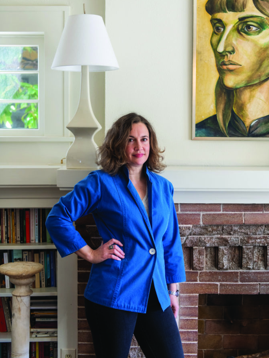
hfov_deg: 27.5
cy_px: 155
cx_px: 137
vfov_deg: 36.1
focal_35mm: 53
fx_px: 549
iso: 400
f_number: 2.8
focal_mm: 48
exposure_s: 1/200
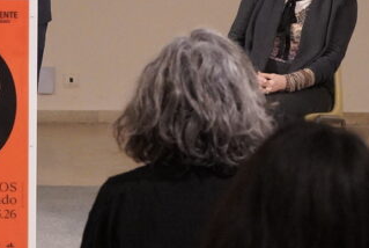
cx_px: -24
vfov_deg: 5.9
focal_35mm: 234
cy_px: 79
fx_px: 2403
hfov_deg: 8.7
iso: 10000
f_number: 5.6
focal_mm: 70
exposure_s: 1/160
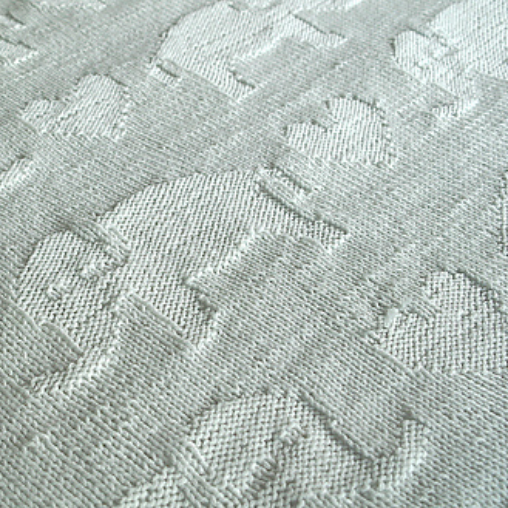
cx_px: 147
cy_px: 252
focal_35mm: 53
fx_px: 880
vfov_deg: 32.2
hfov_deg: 31.8
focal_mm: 27
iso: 400
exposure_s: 1/180
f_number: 5.6
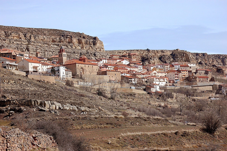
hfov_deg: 17.1
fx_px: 756
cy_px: 76
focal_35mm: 120
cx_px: 114
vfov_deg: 11.4
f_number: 10
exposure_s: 1/250
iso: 360
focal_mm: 80
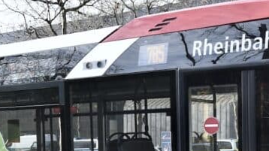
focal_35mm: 72
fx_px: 513
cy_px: 155
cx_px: 147
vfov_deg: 16.4
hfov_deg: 29.4
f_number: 6.3
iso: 400
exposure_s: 1/160
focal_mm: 32
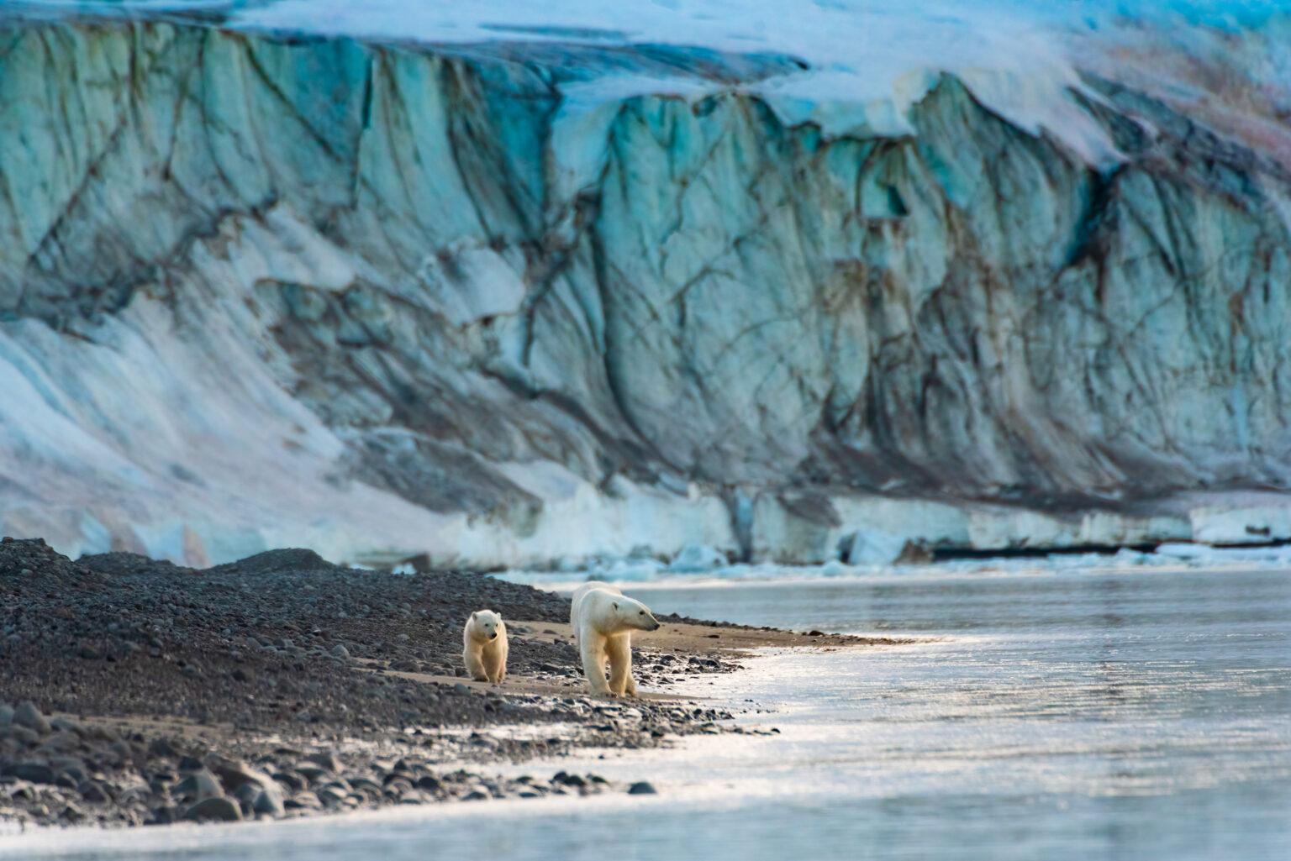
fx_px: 21521
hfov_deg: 3.4
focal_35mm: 600
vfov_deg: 2.3
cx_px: 646
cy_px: 430
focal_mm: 600
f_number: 8
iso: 1600
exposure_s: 1/500
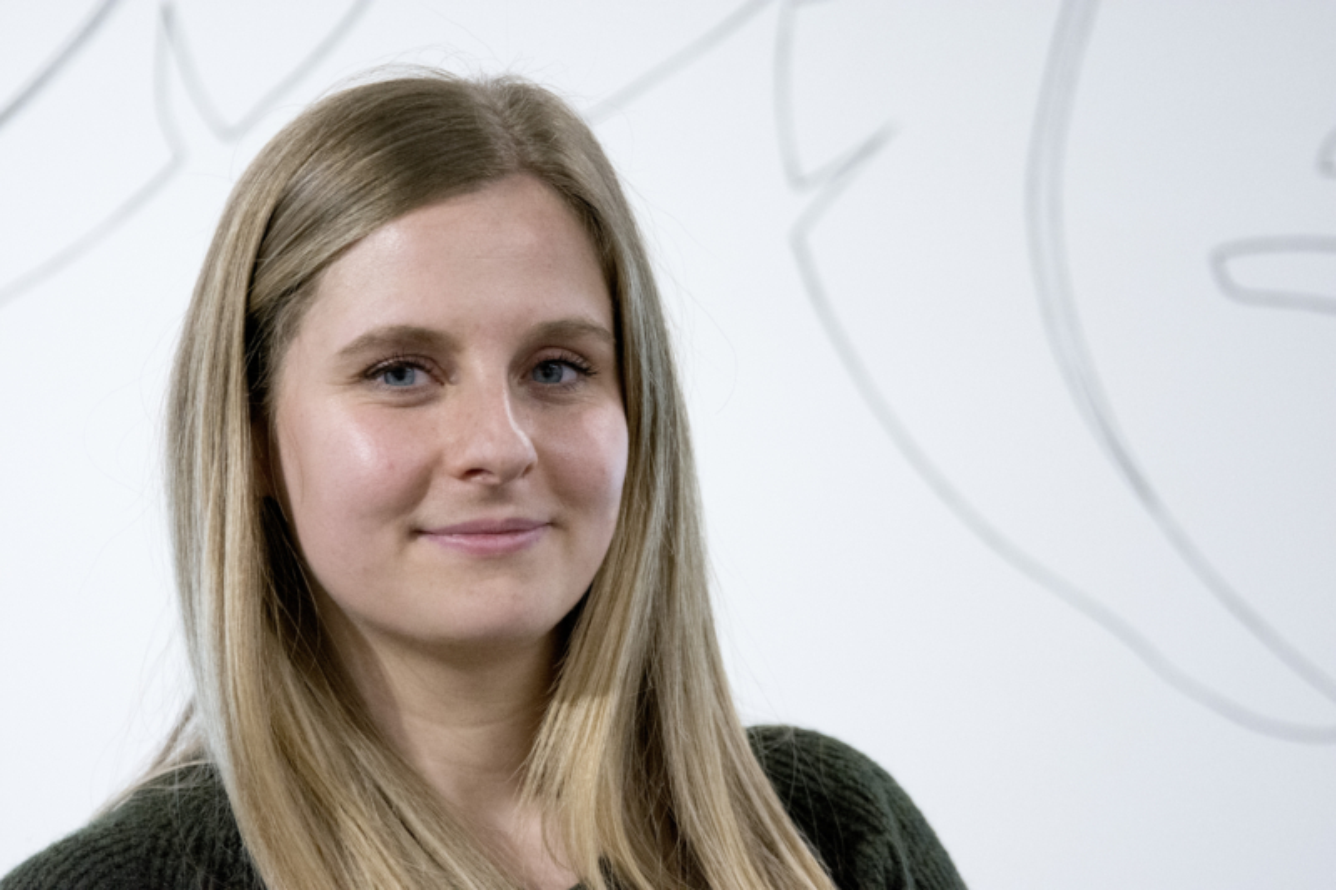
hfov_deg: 13.0
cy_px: 445
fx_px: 5843
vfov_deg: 8.7
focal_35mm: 158
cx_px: 668
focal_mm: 105
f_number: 4
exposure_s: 1/180
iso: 1600
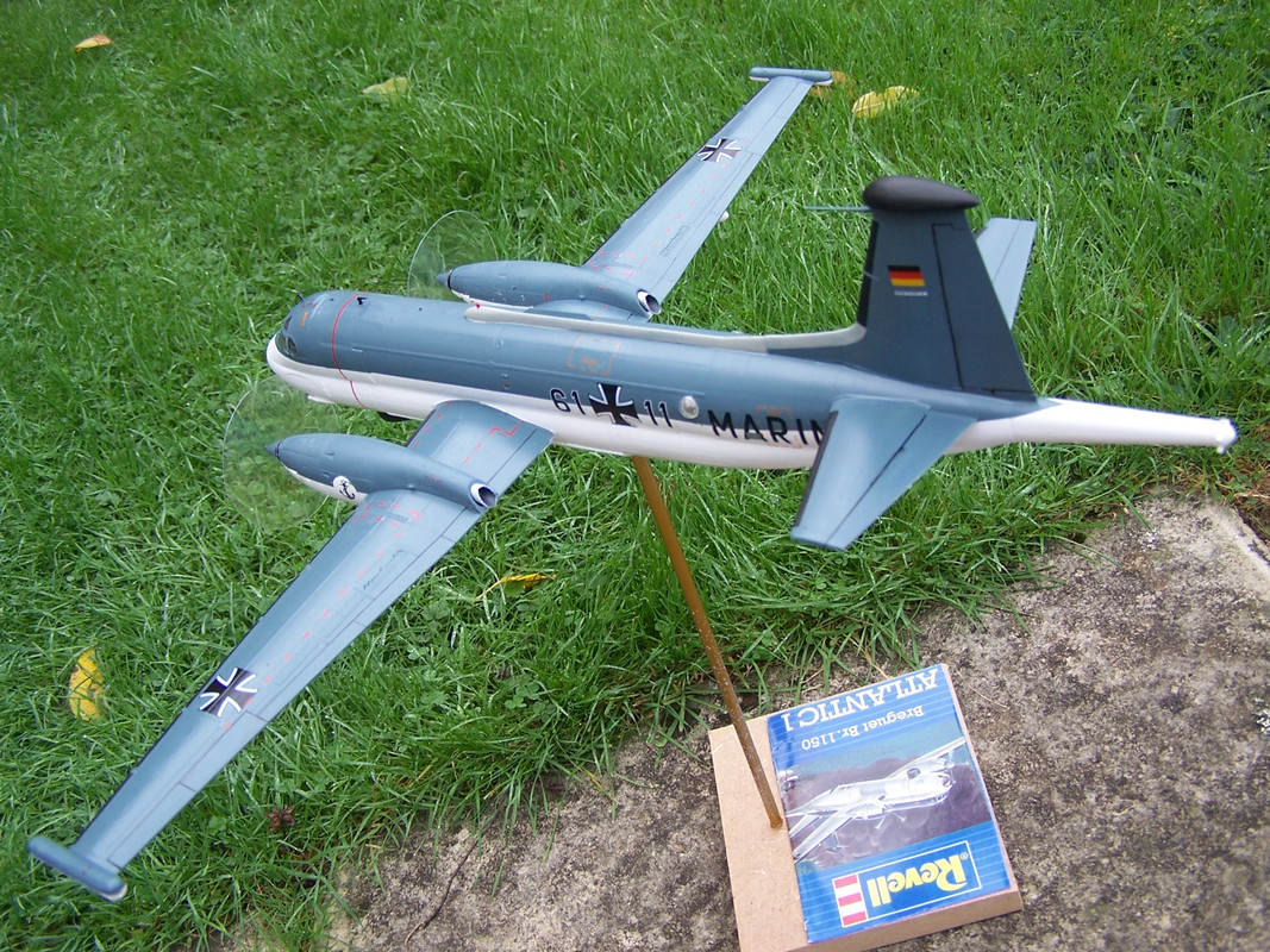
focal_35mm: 38
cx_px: 635
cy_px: 476
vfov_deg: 37.7
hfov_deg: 49.0
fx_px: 1394
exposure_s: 1/125
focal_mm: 6.3
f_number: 2.8
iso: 80
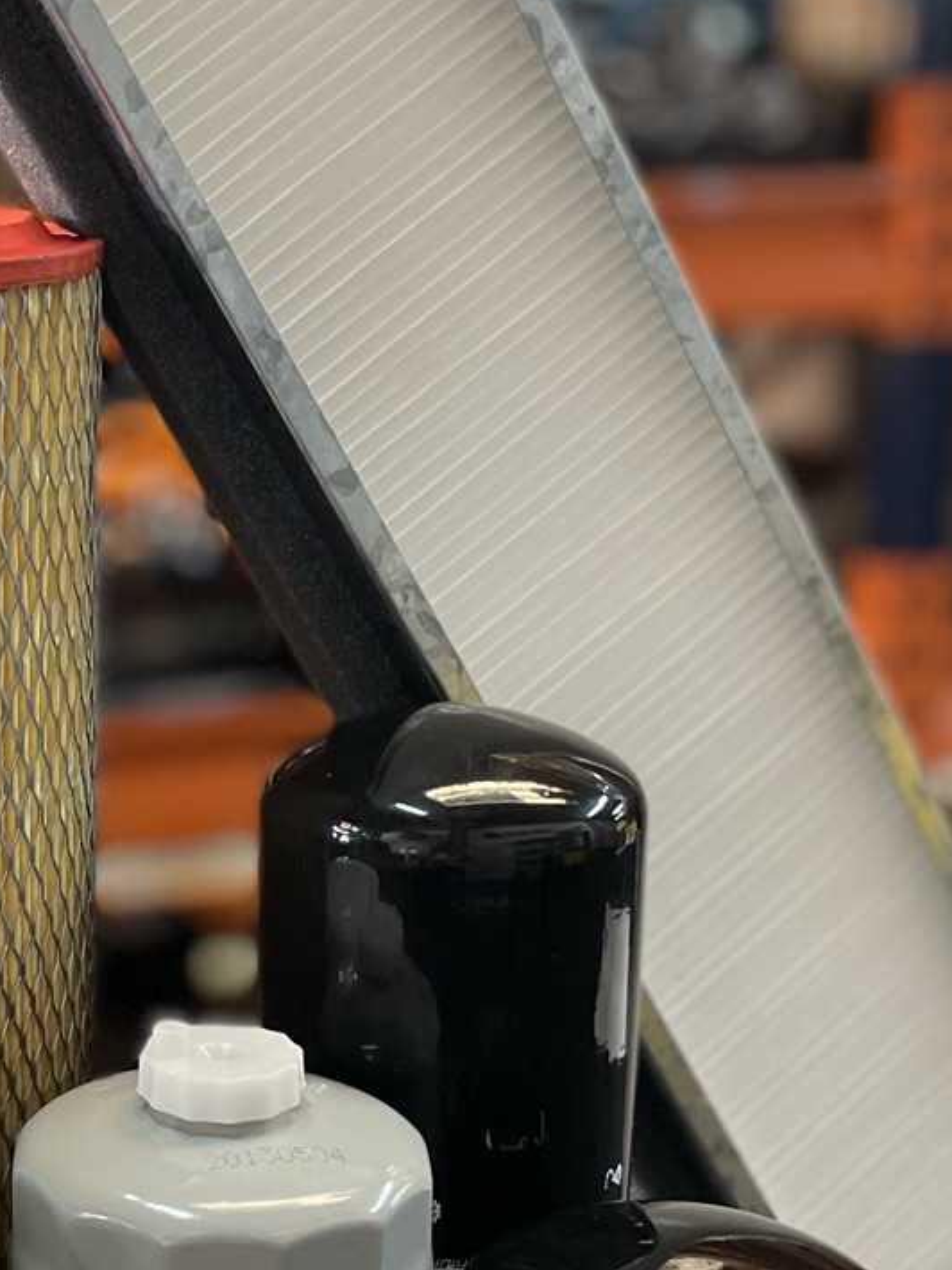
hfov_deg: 19.3
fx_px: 2752
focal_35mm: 75
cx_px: 107
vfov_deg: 25.9
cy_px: 814
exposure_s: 1/60
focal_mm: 4.2
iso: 250
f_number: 1.6
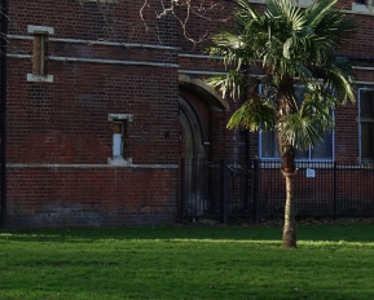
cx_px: -23
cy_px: -20
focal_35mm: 120
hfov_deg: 15.6
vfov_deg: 12.7
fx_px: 1330
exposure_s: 1/250
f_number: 3.2
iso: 100
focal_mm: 13.7
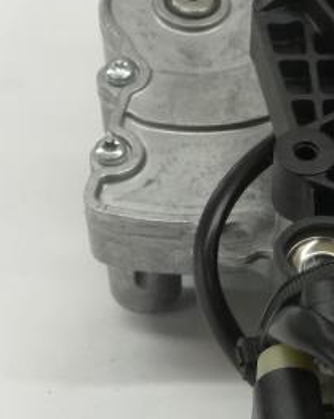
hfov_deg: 13.9
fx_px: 1324
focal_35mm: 107
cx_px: 427
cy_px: 369
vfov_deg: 17.7
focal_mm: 4.7
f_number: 3.3
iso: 200
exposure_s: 1/30
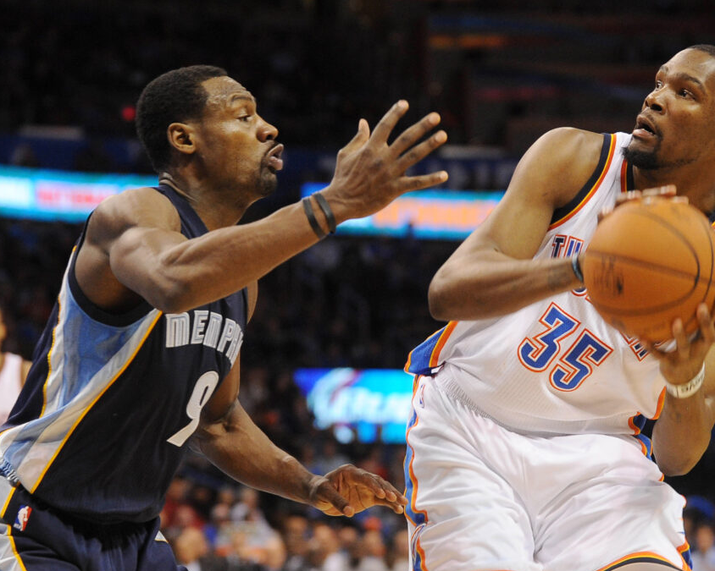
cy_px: 287
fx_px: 1925
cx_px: 410
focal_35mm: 91
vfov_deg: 16.9
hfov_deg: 21.0
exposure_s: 1/640
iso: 2000
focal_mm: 80
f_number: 2.8
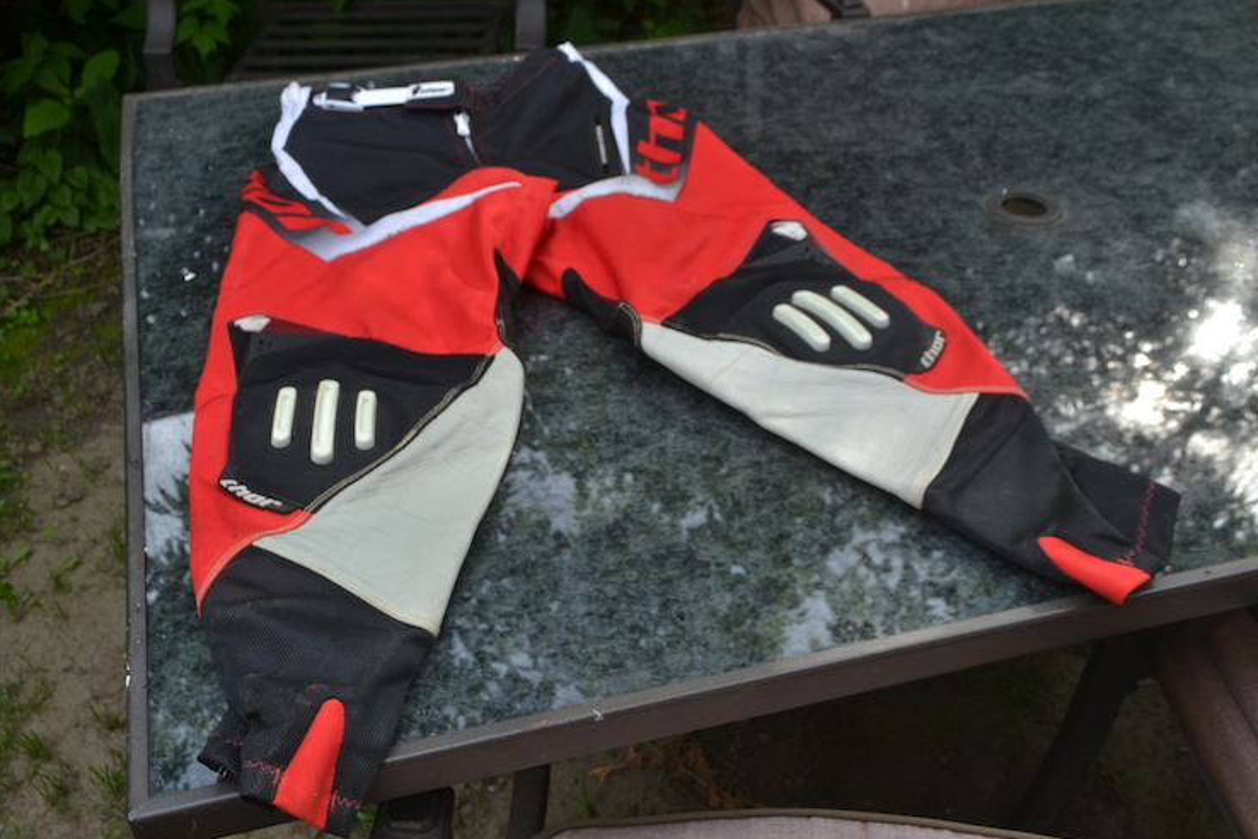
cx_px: 603
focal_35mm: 39
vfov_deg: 34.2
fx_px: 1363
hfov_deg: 49.5
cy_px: 422
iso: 140
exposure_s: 1/50
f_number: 9
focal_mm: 24
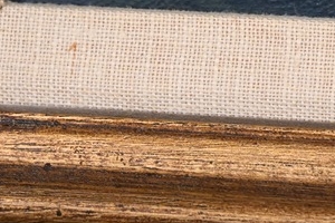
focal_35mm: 203
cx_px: 112
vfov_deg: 6.7
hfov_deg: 10.1
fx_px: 1889
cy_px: -106
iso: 4000
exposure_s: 1/20
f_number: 9
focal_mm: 61
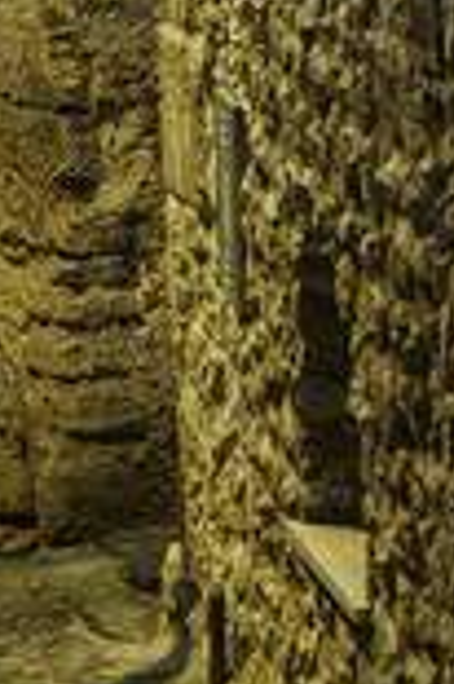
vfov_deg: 8.7
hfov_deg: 5.8
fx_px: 4417
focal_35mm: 233
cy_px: -218
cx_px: -269
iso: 1600
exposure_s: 1/50
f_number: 2.8
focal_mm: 40.7
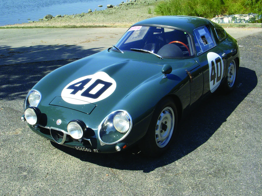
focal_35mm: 48
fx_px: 363
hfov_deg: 39.7
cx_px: 132
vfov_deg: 30.3
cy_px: 98
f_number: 6.9
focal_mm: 7.9
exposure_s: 1/400
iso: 200
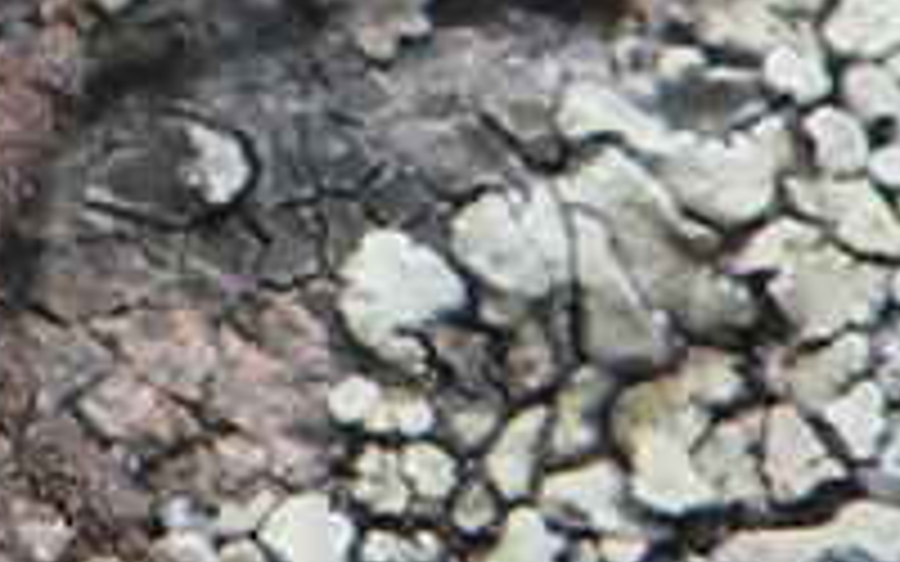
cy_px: -7
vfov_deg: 8.3
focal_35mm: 158
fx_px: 3875
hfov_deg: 13.0
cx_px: -128
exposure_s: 1/175
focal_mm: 7.4
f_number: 5
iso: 64
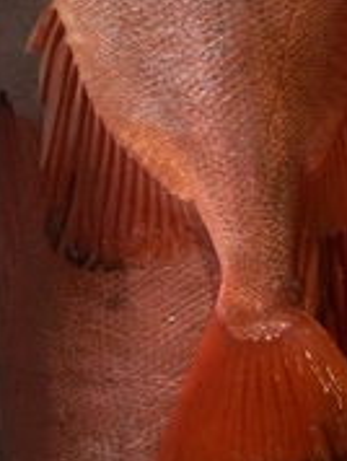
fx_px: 973
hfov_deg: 19.6
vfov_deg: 26.4
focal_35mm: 73
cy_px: 124
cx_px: 356
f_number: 1.8
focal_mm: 4.25
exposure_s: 1/60
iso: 200
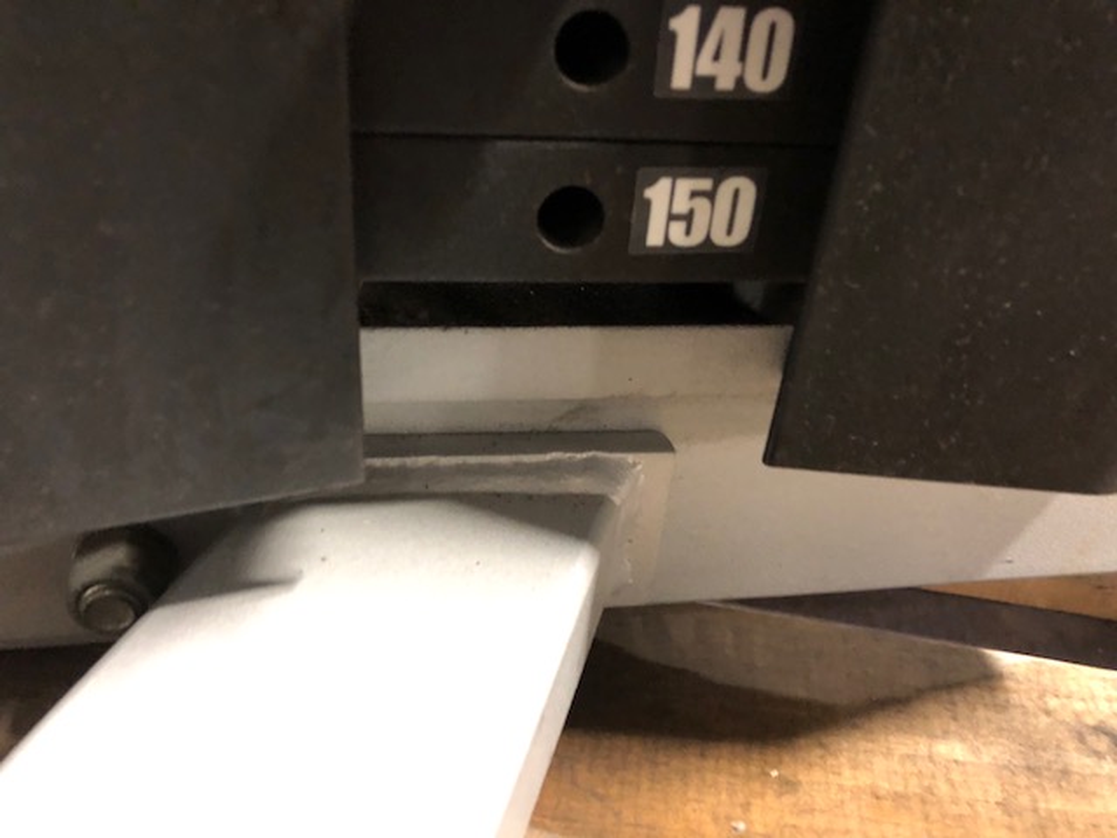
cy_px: 419
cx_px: 558
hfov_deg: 61.7
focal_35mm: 29
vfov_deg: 48.2
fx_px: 936
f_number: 1.8
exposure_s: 1/4
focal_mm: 3.99
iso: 100
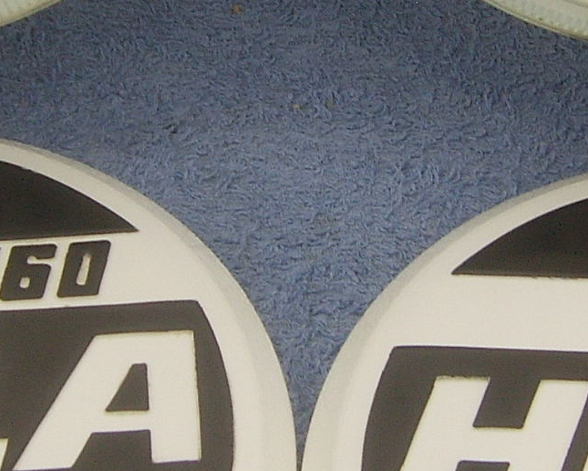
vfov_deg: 10.4
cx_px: 302
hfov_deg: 12.9
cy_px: 136
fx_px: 2593
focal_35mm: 149
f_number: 3.5
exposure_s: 1/80
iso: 50
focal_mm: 7.8
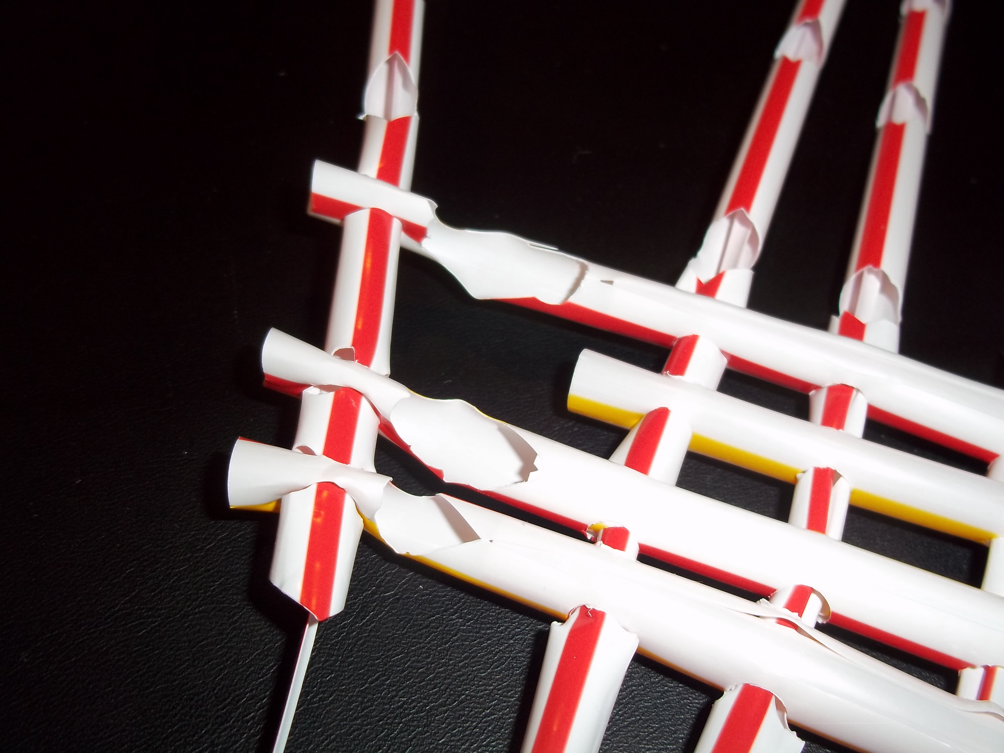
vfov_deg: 39.7
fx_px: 1044
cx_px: 502
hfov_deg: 51.4
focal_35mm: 36
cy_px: 376
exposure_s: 1/30
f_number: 3.1
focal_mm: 6.5
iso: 80
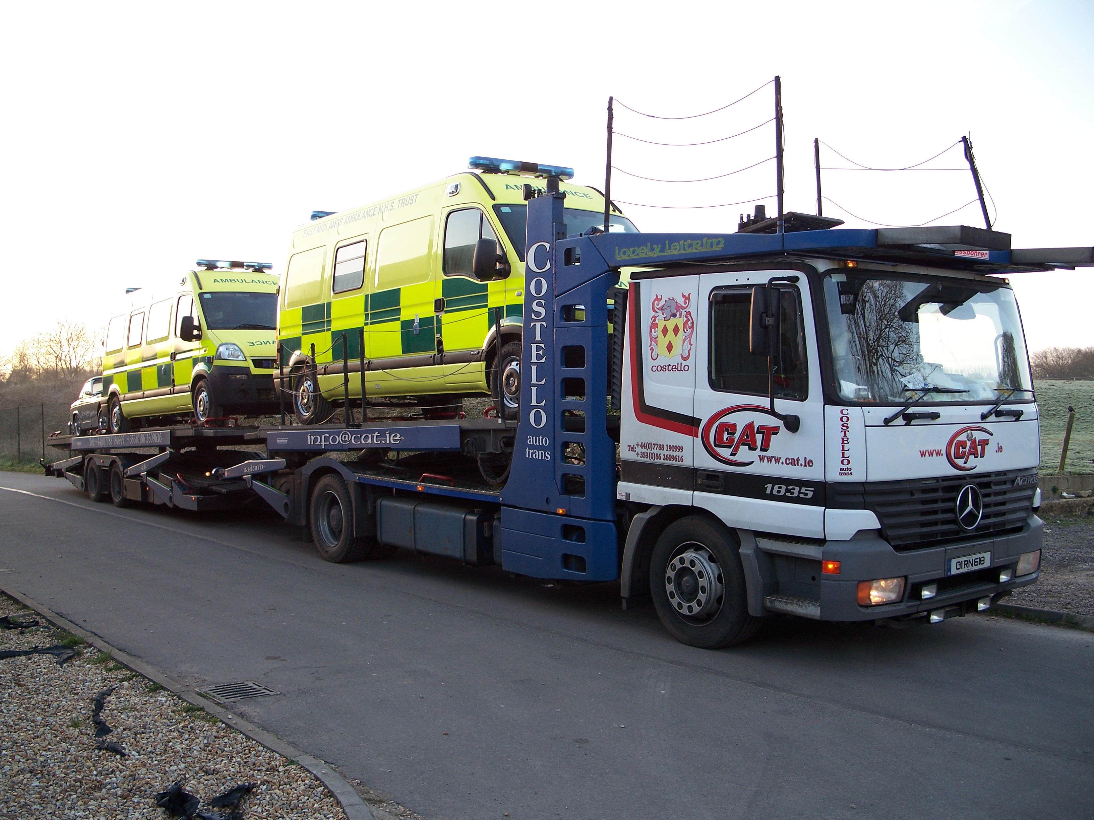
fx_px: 1169
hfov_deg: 50.1
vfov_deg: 38.7
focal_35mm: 37
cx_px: 547
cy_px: 410
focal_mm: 7.8
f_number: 2.8
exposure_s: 1/60
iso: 64
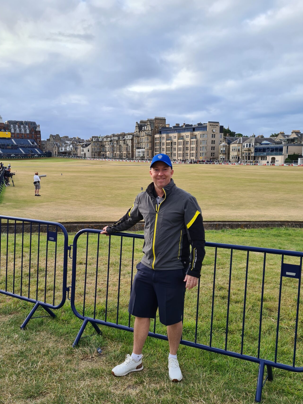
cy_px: 210
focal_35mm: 31
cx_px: 125
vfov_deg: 58.3
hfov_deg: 45.2
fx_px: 362
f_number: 1.8
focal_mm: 5.4
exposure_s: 1/898
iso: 50
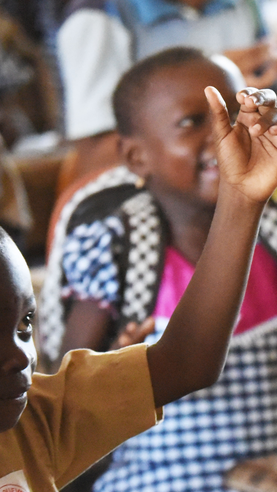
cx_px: 555
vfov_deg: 7.2
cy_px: 365
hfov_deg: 4.0
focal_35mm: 299
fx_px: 3904
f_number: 4.5
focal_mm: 125
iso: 12800
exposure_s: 1/500
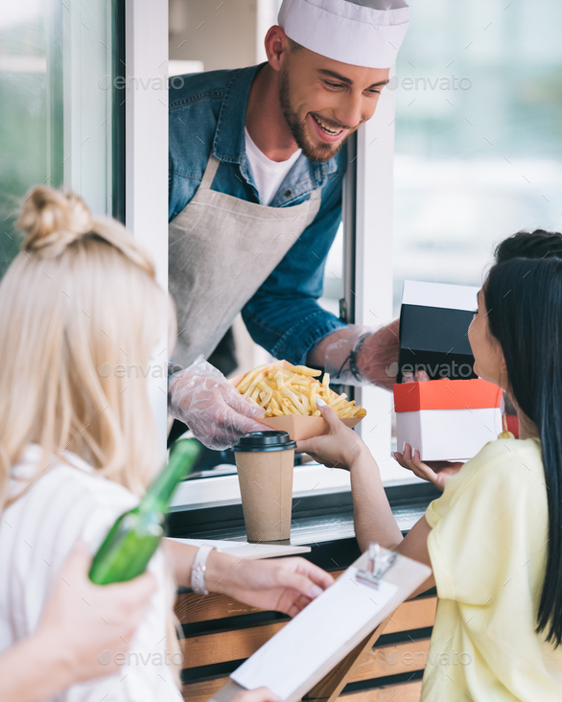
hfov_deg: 10.1
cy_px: 363
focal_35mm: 153
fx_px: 3180
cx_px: 282
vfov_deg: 12.6
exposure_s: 1/400
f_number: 2.8
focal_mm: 135
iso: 400
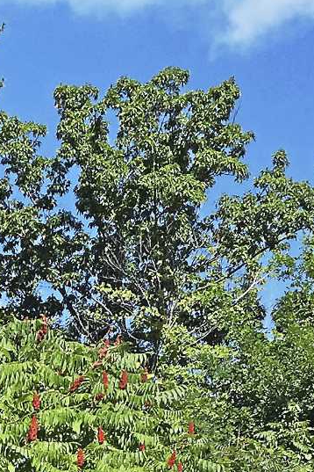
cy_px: 671
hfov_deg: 11.7
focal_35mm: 115
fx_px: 1504
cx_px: -66
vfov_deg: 16.5
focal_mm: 4.15
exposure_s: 1/1464
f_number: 2.2
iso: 32
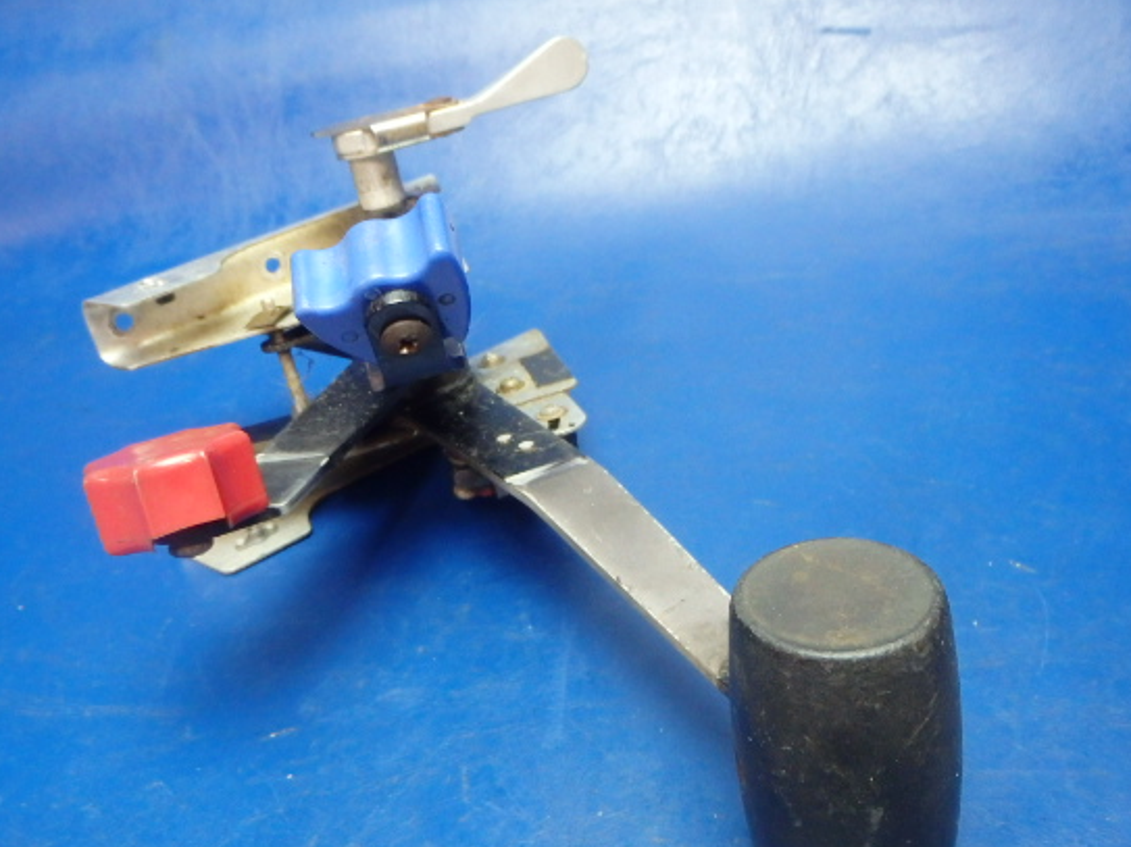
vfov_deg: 42.8
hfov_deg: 55.2
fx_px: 1078
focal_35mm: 33
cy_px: 489
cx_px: 504
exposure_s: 1/30
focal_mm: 5
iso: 800
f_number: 3.9
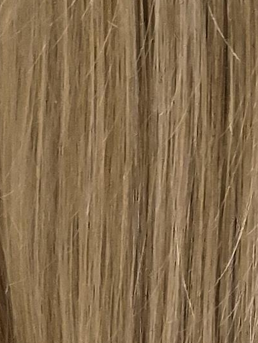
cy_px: 137
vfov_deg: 11.5
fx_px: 1698
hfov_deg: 8.6
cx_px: 331
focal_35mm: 171
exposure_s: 1/100
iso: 800
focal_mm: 5.4
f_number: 1.8
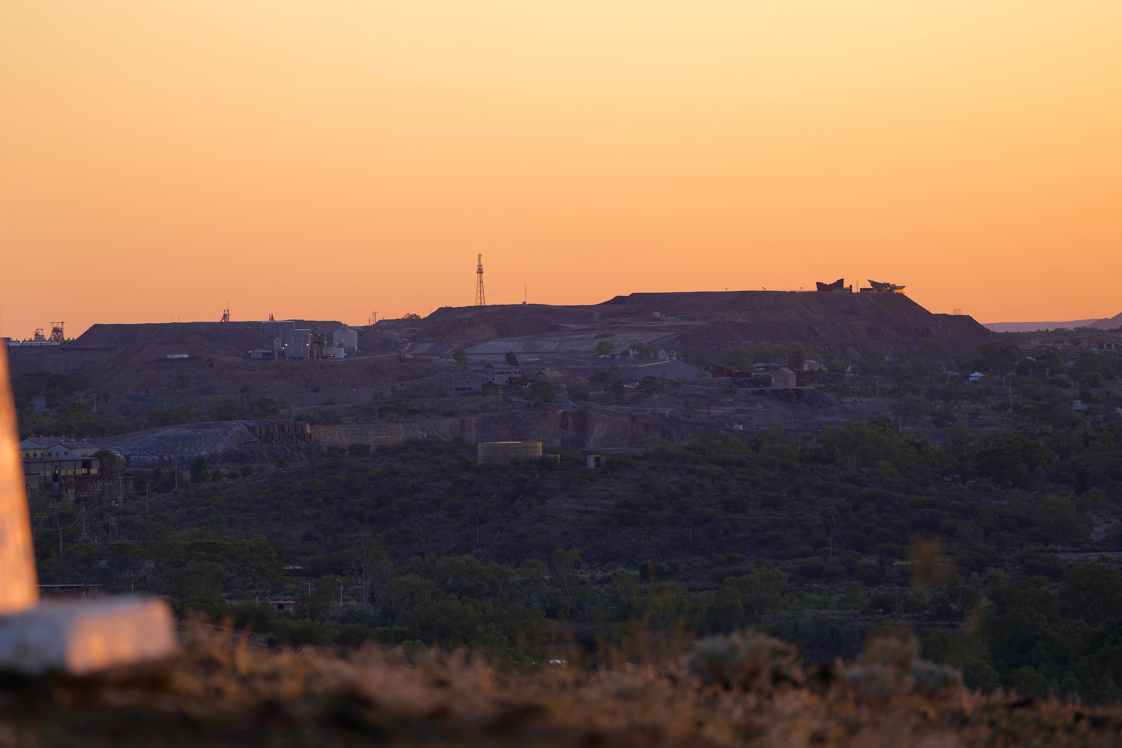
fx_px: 7978
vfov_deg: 5.4
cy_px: 316
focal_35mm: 256
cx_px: 481
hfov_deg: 8.0
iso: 100
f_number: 3.2
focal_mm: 200
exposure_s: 1/200
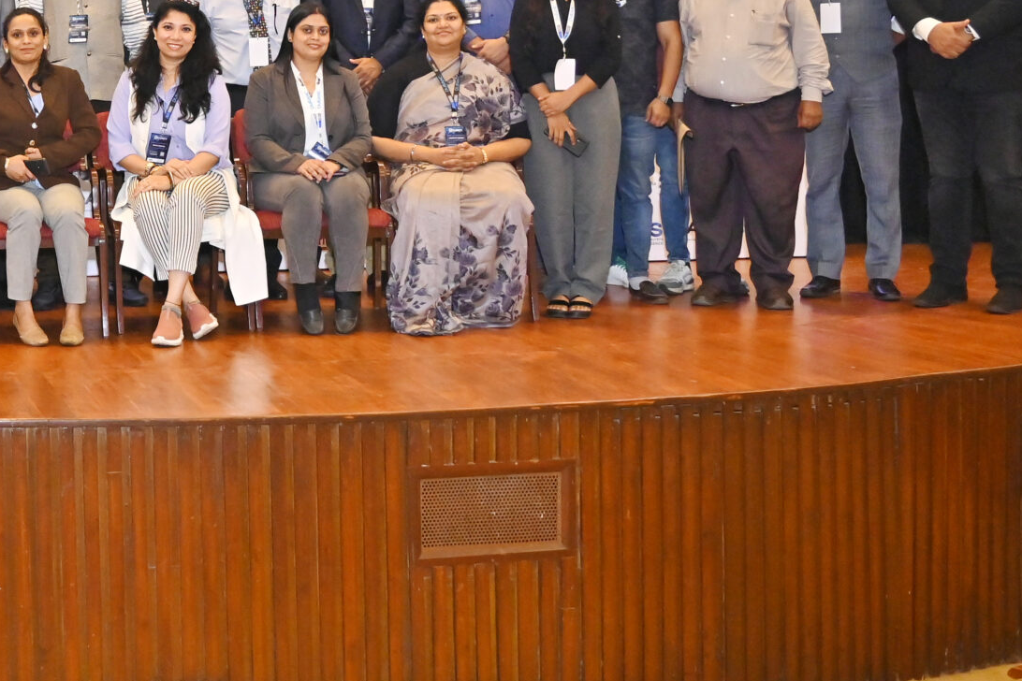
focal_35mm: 69
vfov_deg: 19.3
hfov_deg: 27.2
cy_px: 19
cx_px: -80
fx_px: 1947
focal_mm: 19.5
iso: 1250
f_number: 4
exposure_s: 1/160
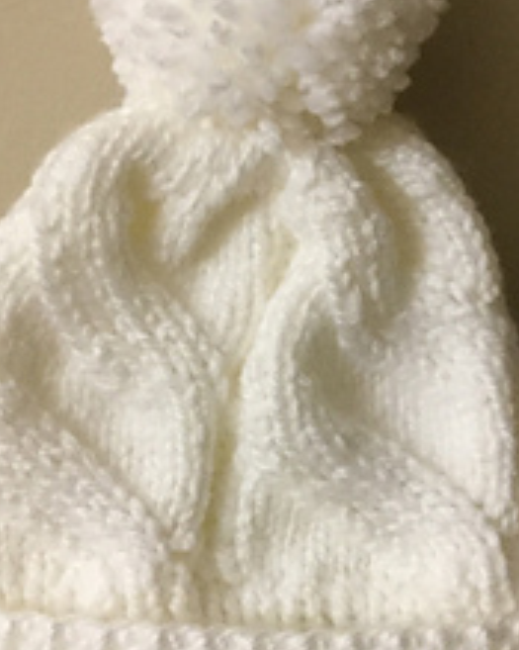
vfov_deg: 27.5
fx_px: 1326
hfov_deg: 22.1
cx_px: 267
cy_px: 319
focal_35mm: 69
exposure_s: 1/30
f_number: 2.4
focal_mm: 3.3
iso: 160
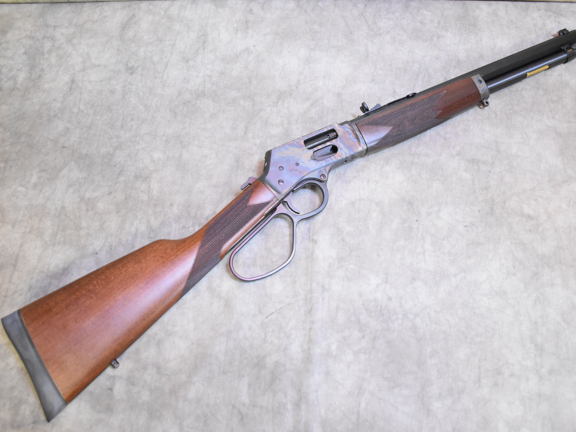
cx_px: 301
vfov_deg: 42.9
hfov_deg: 55.3
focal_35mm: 33
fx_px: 549
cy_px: 218
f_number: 3.8
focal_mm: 20
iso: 3200
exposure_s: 1/20
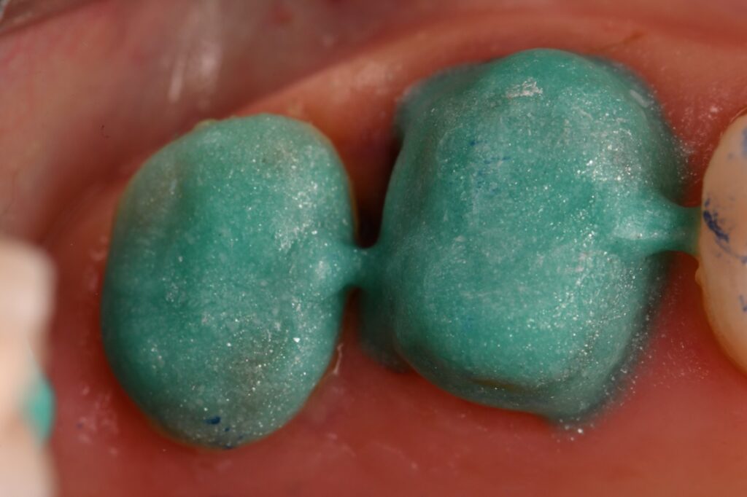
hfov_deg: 13.1
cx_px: 374
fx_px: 3257
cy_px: 248
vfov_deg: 8.7
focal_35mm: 157
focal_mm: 105
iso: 200
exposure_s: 1/160
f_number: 32
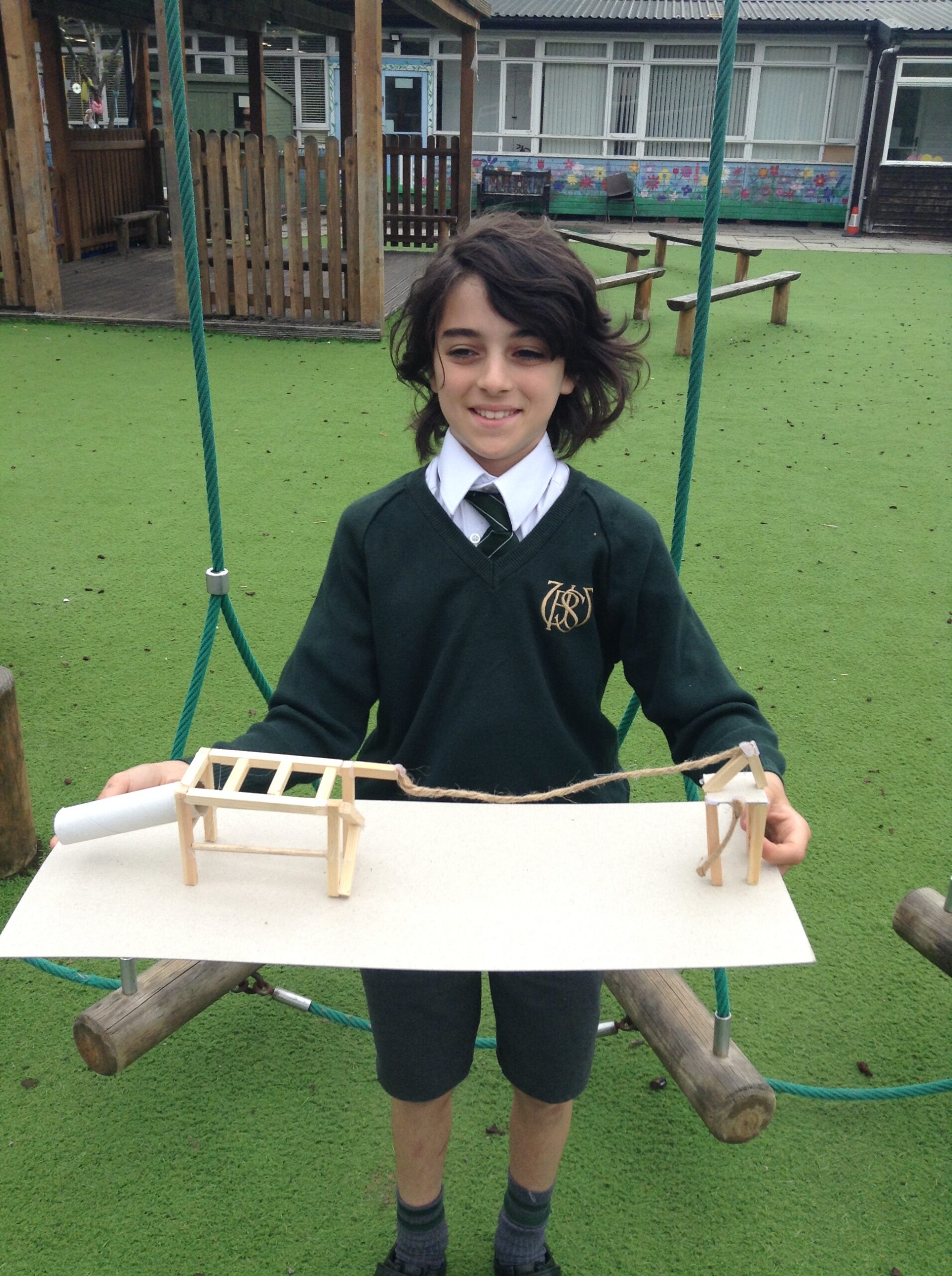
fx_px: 1213
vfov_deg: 55.4
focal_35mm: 33
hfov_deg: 42.8
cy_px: 638
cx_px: 476
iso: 25
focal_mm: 3.3
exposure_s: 1/442
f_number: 2.4
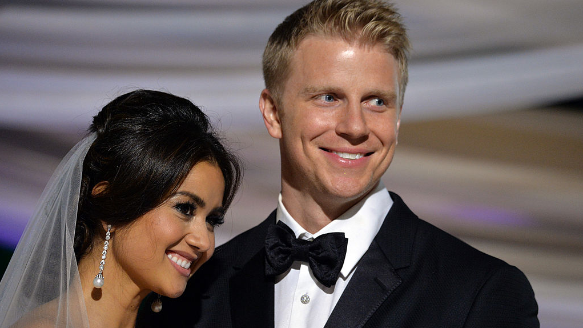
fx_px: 5193
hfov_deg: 6.4
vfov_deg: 3.6
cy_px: 181
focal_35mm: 336
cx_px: 291
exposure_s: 1/80
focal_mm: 320
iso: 3200
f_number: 5.6
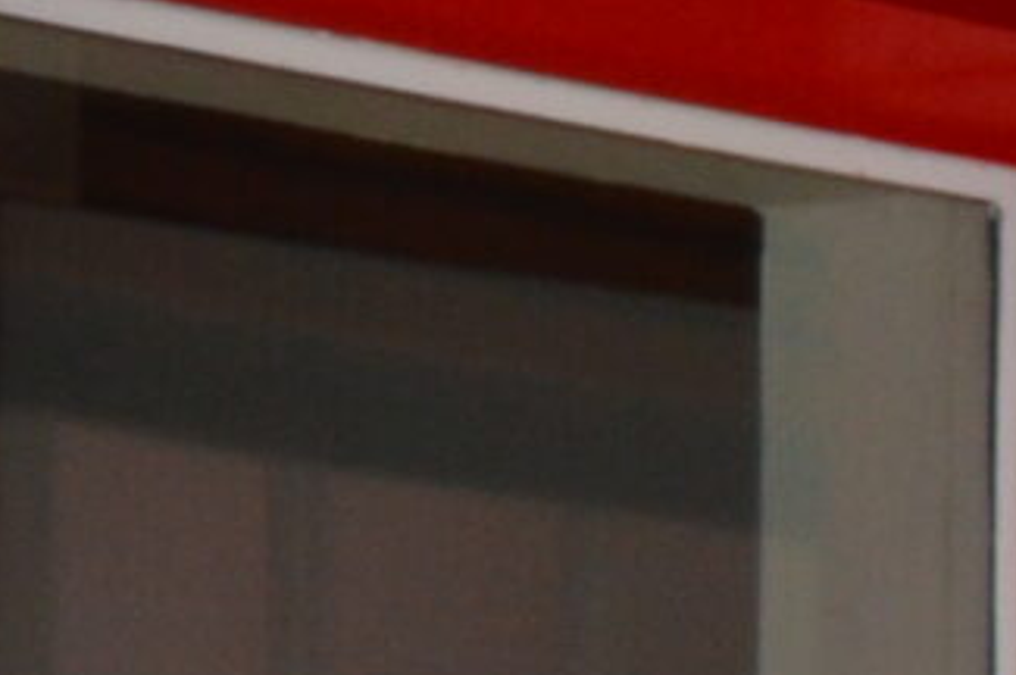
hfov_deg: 5.3
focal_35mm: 355
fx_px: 10009
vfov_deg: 3.8
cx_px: 3486
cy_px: 1814
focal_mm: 30
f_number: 4.2
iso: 400
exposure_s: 1/60
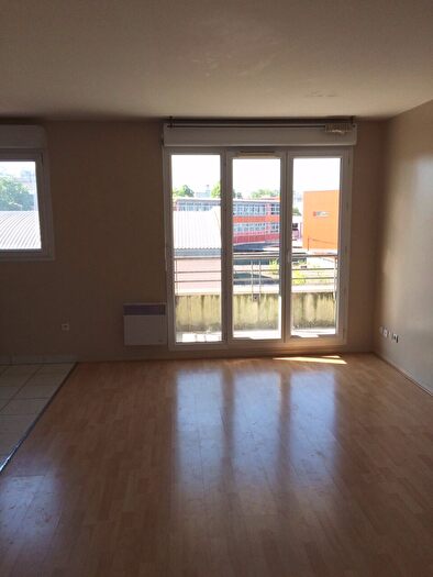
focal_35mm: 29
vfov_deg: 61.6
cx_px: 216
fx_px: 483
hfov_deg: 48.2
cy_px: 288
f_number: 2.2
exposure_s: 1/432
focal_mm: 4.15
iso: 32
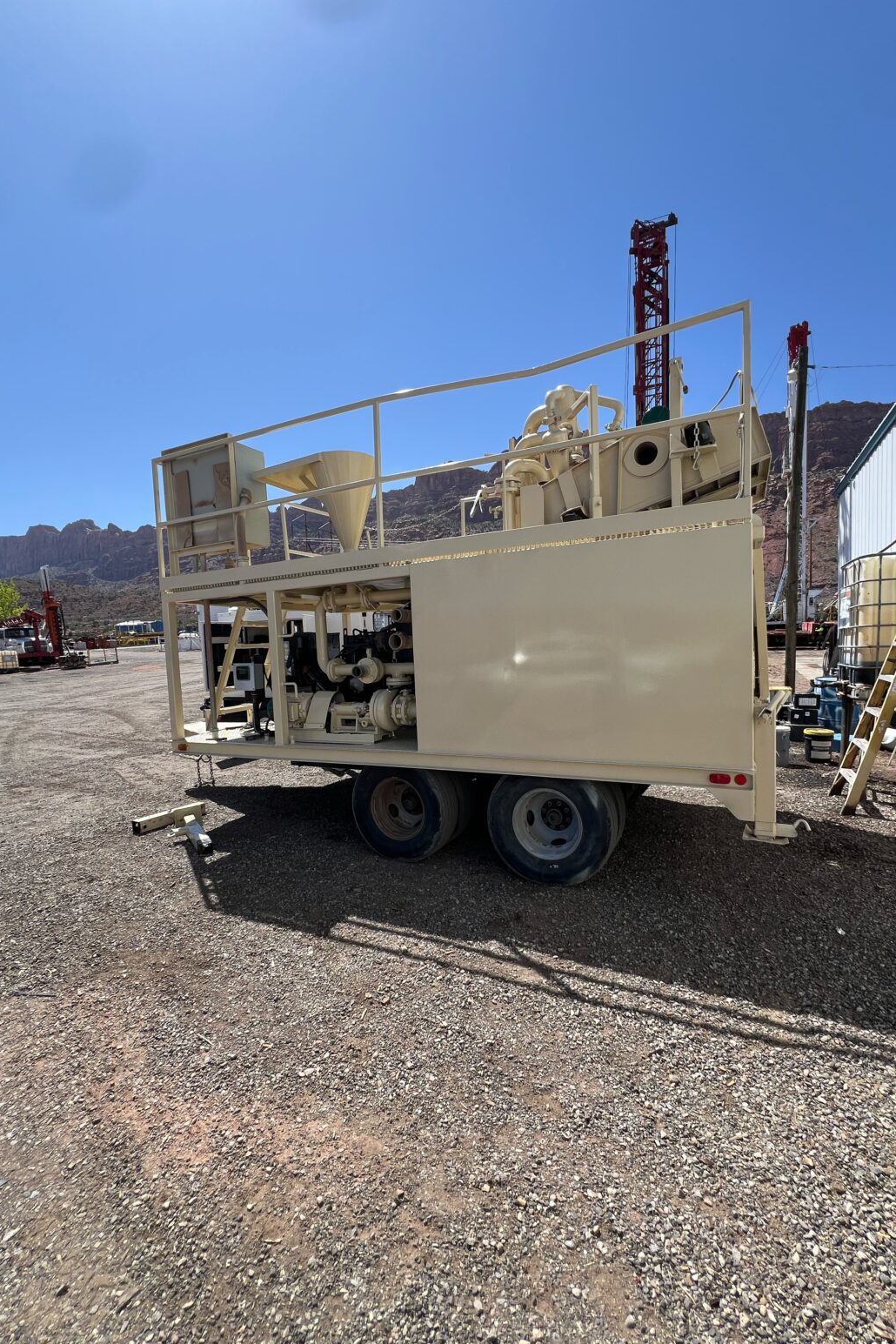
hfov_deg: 81.2
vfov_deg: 104.2
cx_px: 470
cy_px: 687
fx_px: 523
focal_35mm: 14
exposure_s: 1/1119
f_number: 1.8
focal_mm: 1.57
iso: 32
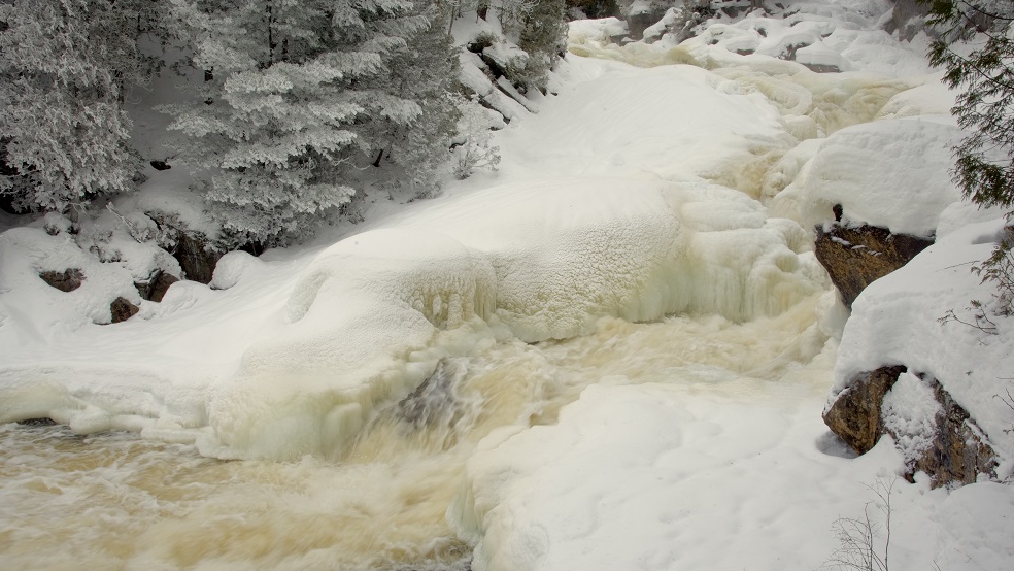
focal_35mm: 33
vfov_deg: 35.6
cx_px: 511
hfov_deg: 59.5
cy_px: 316
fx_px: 887
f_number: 22
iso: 200
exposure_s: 1/40
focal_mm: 31
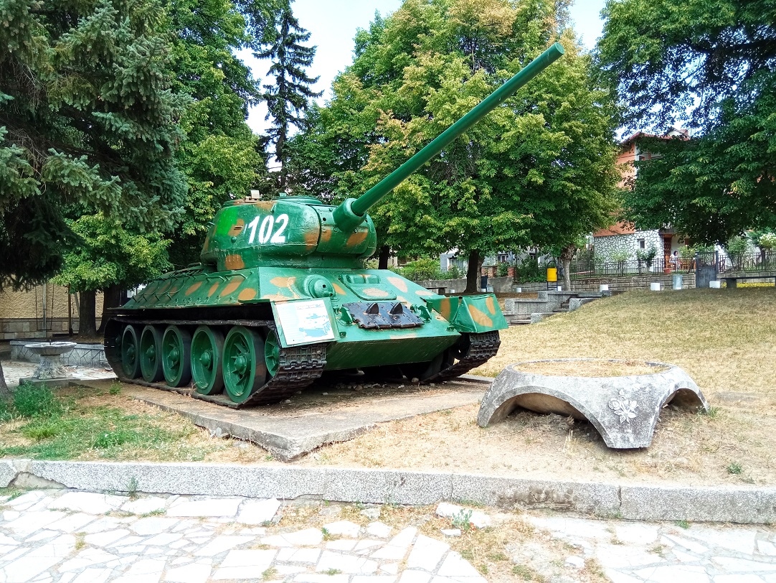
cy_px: 292
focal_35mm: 27
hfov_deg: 65.3
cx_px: 388
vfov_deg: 51.4
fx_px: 605
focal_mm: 3.79
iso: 115
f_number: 2.2
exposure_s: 1/260
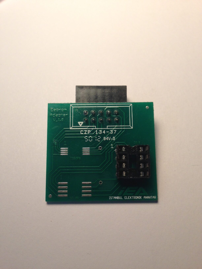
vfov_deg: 55.4
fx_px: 257
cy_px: 134
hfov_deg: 42.9
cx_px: 101
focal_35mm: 33
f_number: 2.4
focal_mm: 4.12
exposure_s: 1/120
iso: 64
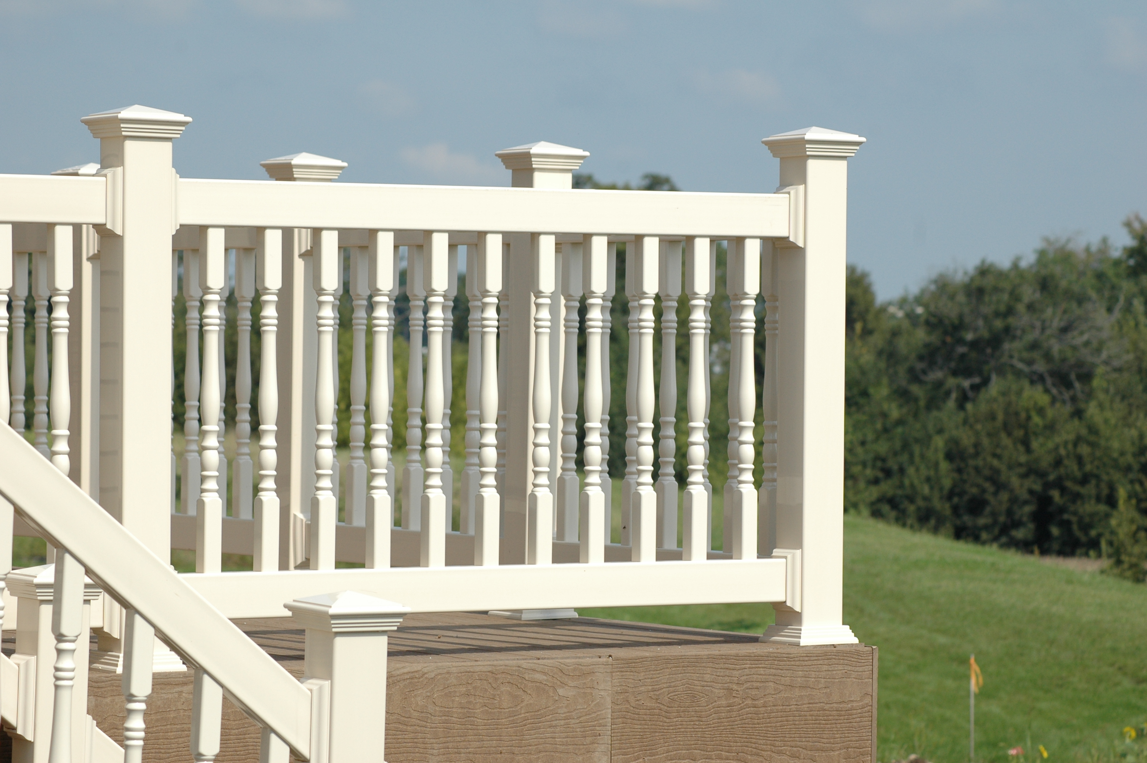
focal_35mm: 150
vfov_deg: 9.1
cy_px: 382
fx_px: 4775
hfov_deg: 13.7
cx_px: 574
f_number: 7.1
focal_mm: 100
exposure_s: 1/800
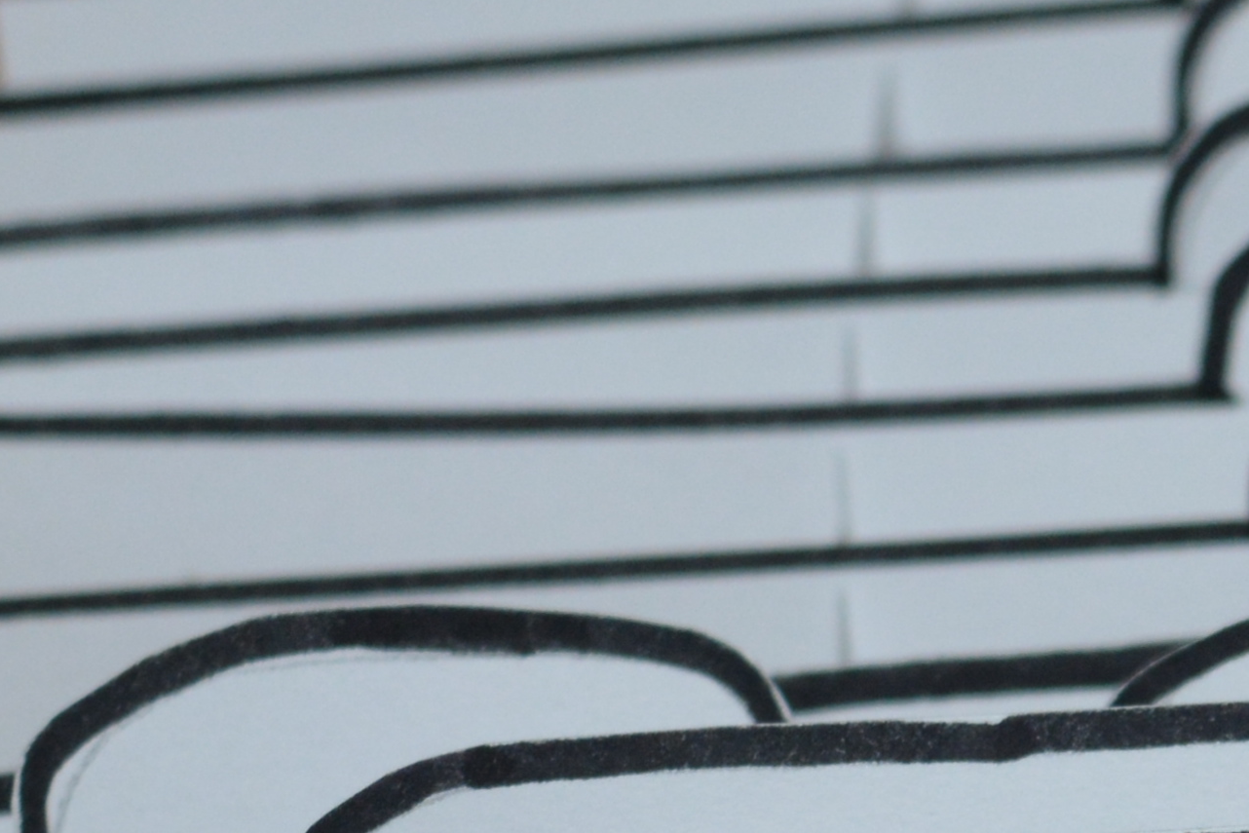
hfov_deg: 6.0
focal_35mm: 337
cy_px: 794
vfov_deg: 4.1
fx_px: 11693
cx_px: 1966
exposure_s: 1/60
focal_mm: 48
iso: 640
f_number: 5.3
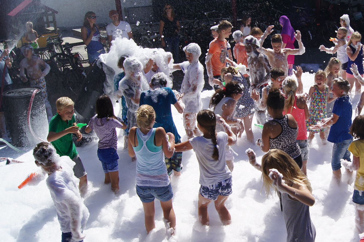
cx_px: 289
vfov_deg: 30.4
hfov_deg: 42.6
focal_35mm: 44
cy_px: 116
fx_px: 444
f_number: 11
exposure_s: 1/200
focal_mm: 18
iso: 100
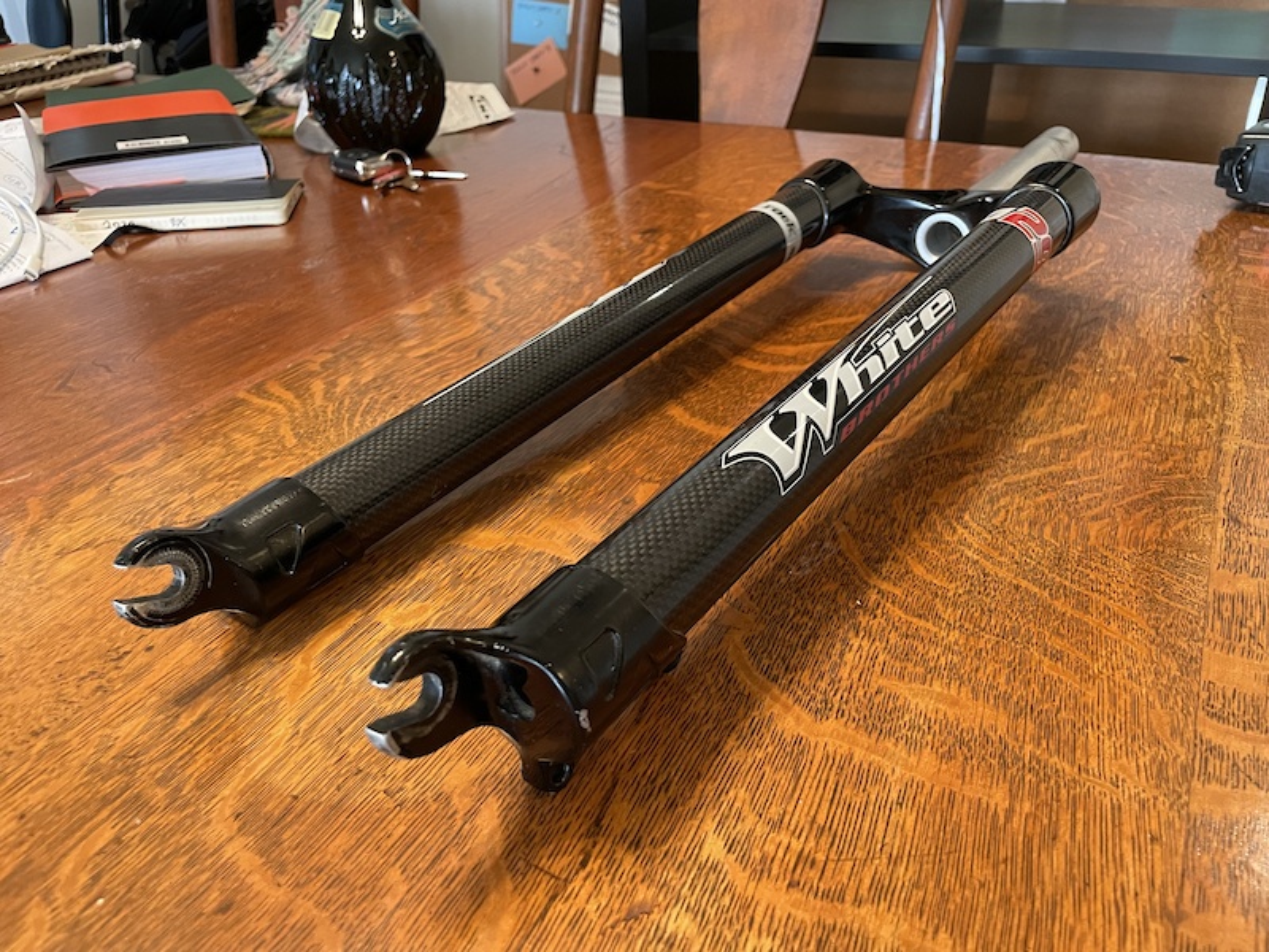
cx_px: 634
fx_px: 953
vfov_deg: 53.1
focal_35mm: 26
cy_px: 476
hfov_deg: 67.3
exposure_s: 1/60
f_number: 1.6
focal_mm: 4.2
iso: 500
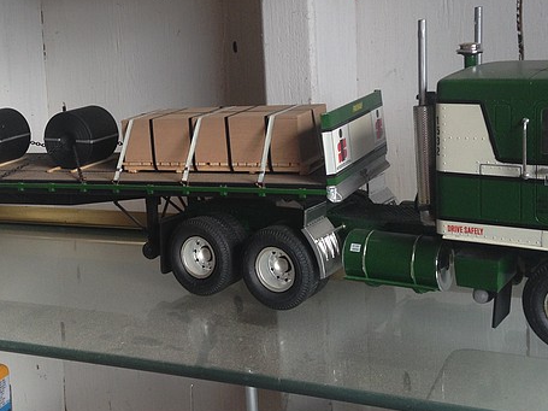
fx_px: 918
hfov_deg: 33.1
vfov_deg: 25.0
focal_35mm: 58
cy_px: 115
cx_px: 211
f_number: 2.4
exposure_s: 1/121
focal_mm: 4.12
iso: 50
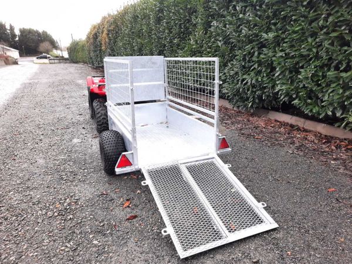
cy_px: 132
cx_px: 176
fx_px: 254
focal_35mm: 25
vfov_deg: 54.8
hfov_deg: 69.4
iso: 100
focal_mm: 4.6
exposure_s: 1/50
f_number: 2
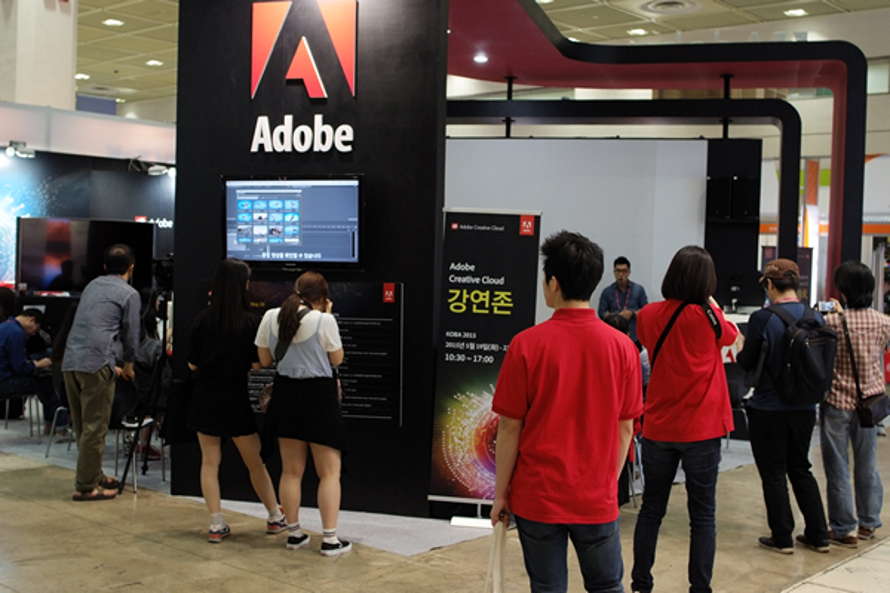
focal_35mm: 42
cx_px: 445
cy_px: 296
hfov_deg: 46.4
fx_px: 1038
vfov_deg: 31.9
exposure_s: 1/80
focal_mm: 28
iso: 800
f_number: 3.5
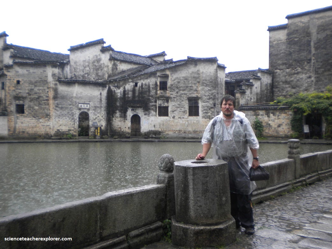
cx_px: 166
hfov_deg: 52.6
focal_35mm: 35
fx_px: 336
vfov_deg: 40.7
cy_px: 124
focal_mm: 6.3
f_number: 3.1
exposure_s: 1/67.3
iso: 80
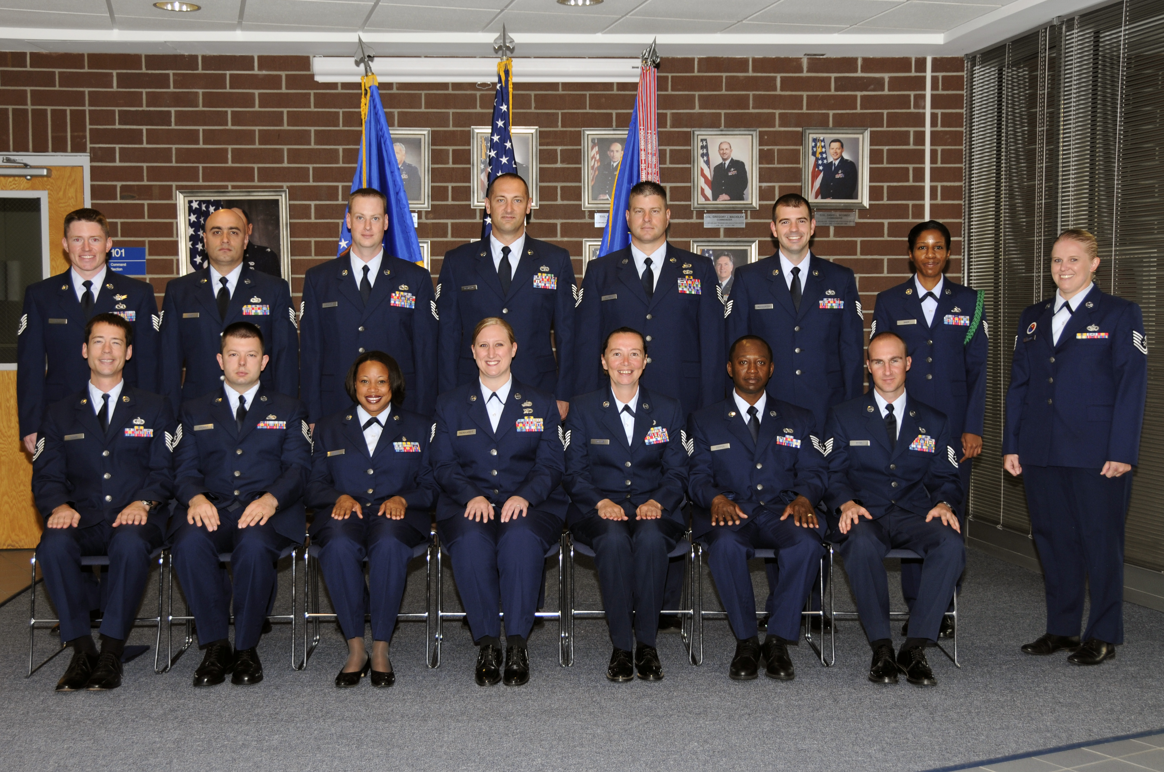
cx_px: 582
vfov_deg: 32.9
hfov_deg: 48.0
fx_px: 1307
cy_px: 386
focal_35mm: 40
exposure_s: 1/60
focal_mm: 27
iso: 200
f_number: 4.5
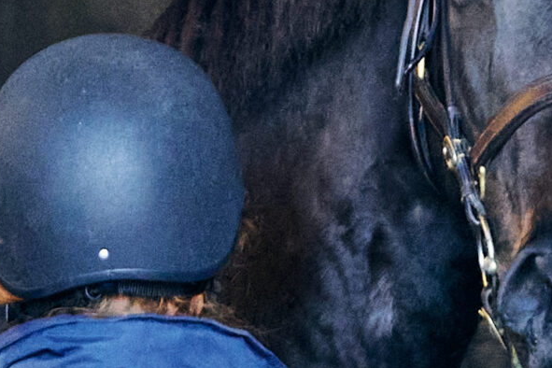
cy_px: 378
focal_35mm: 498
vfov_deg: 2.8
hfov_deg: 4.1
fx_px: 7635
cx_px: 78
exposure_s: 1/800
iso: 3200
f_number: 2.8
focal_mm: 77
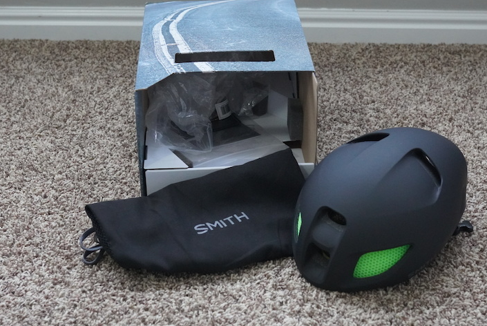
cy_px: 145
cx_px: 266
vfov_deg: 22.8
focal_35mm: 60
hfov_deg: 33.6
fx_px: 807
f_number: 4
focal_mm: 35
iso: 5000
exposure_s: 1/160
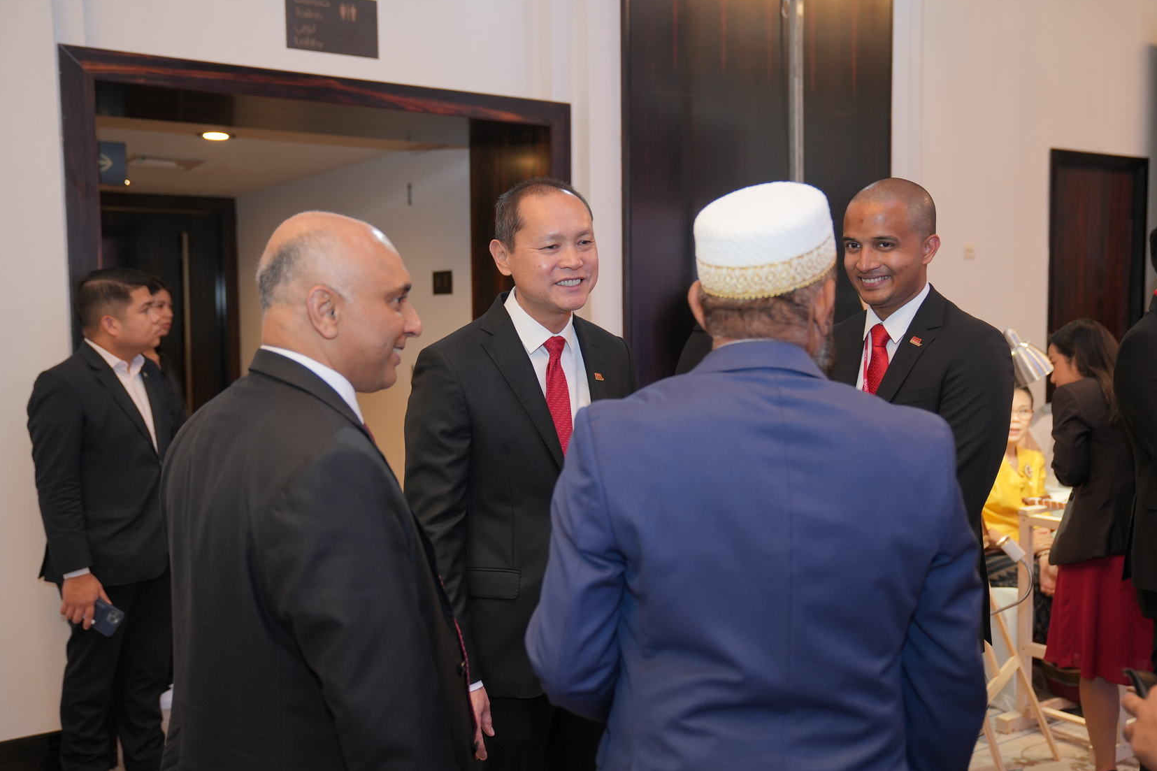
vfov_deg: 36.9
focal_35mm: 36
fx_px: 1157
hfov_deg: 53.1
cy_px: 393
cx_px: 586
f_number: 2.8
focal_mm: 34
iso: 800
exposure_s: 1/100
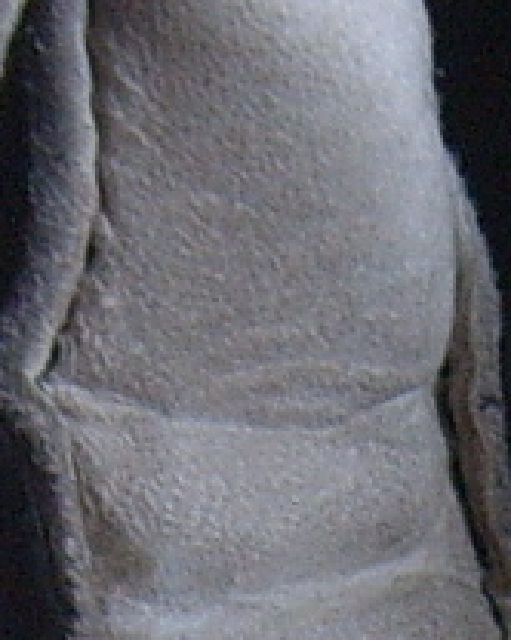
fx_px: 4979
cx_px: 526
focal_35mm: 263
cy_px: 1391
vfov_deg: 7.0
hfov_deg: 5.9
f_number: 2.8
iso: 100
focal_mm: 5.8
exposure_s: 1/20
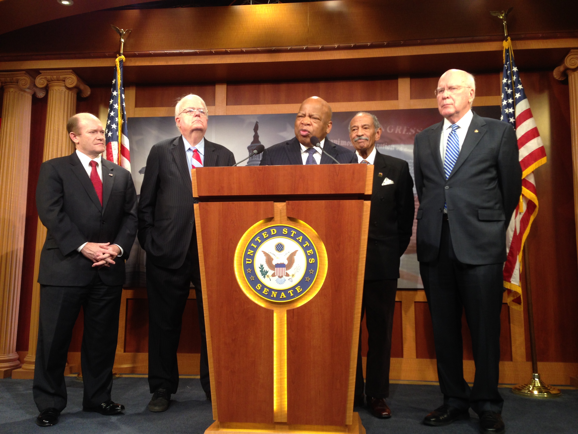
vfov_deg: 42.9
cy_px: 217
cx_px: 289
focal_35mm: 33
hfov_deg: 55.4
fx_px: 551
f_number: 2.4
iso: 80
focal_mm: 4.12
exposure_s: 1/20
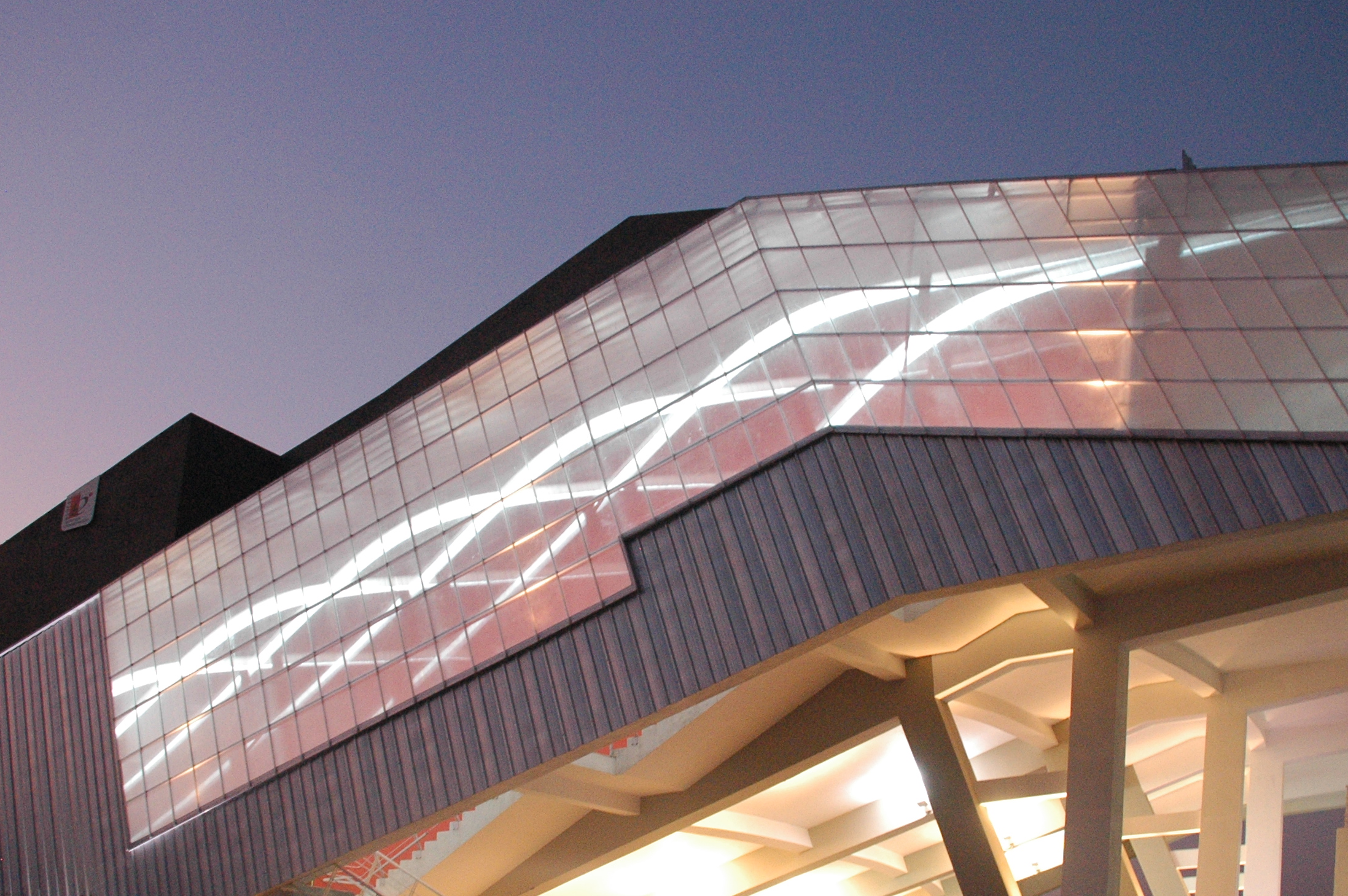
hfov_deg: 51.9
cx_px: 700
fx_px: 1384
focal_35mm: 37
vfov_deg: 35.8
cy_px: 498
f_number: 3.5
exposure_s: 1/15
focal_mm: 18
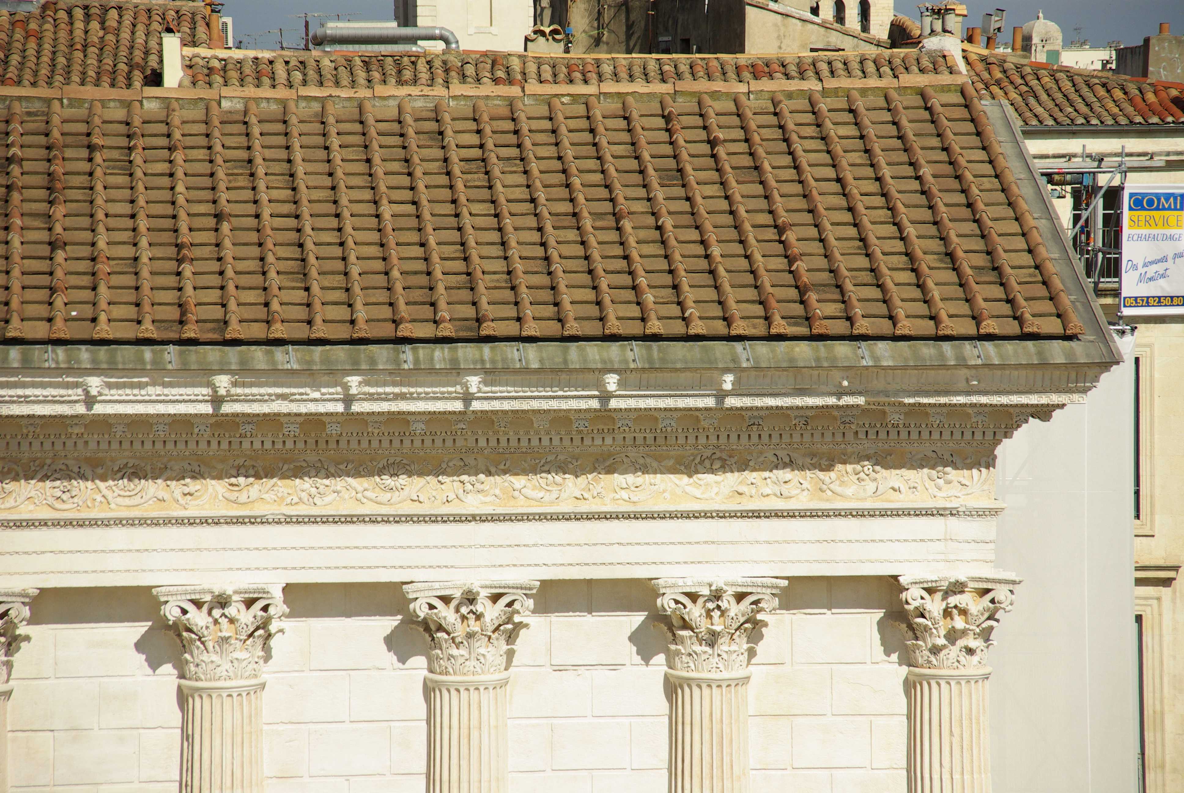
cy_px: 396
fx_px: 5581
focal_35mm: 170
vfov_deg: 8.1
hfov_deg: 12.1
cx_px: 592
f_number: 8
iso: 200
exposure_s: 1/1500
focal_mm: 113
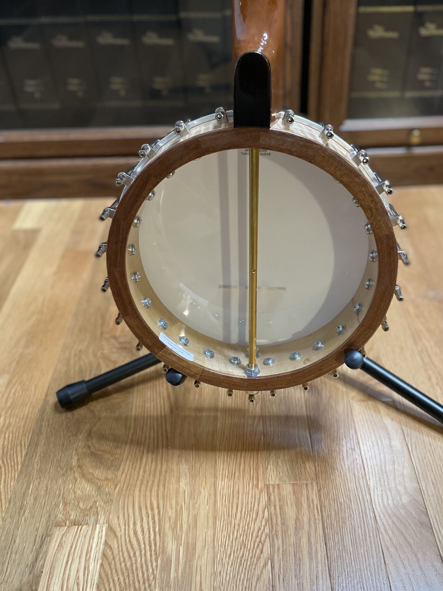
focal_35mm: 31
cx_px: 258
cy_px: 299
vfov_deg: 58.4
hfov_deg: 45.3
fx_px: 529
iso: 400
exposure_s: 1/60
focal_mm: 4.2
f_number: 1.6
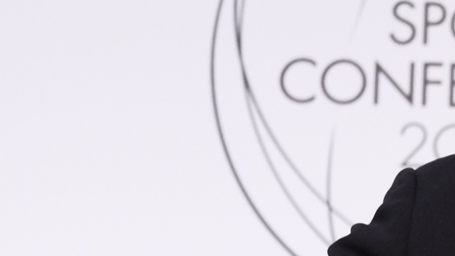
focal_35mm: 762
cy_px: 159
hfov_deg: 2.8
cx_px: 682
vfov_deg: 1.6
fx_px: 9193
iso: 2500
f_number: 5.6
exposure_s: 1/100
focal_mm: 128
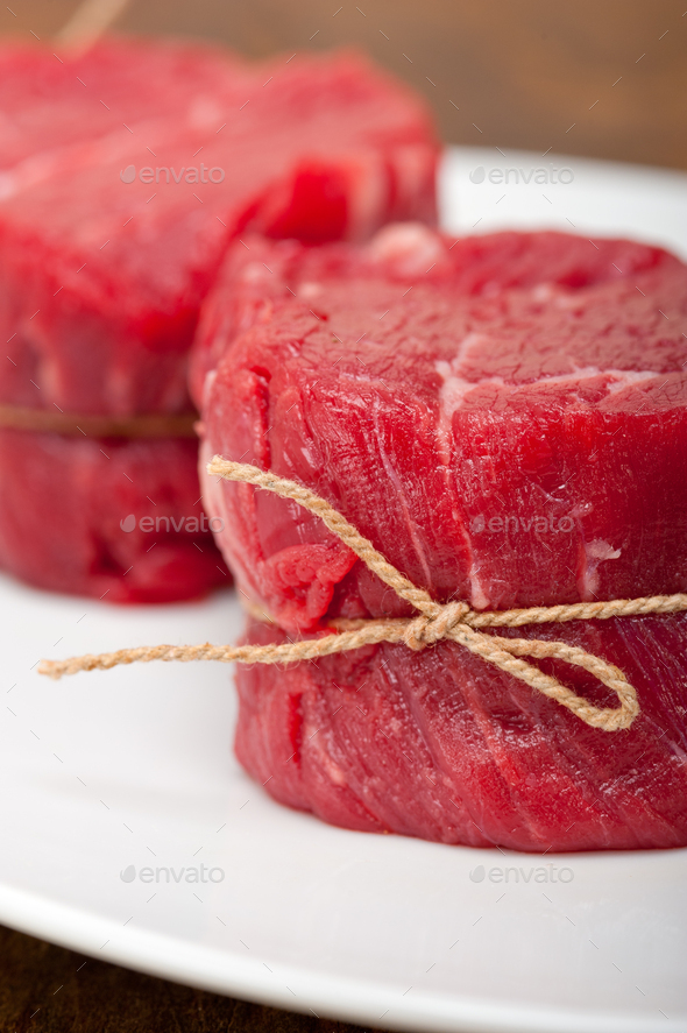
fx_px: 3010
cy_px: 516
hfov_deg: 13.0
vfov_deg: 19.5
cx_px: 344
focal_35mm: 105
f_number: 13
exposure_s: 1/200
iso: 200
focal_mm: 105
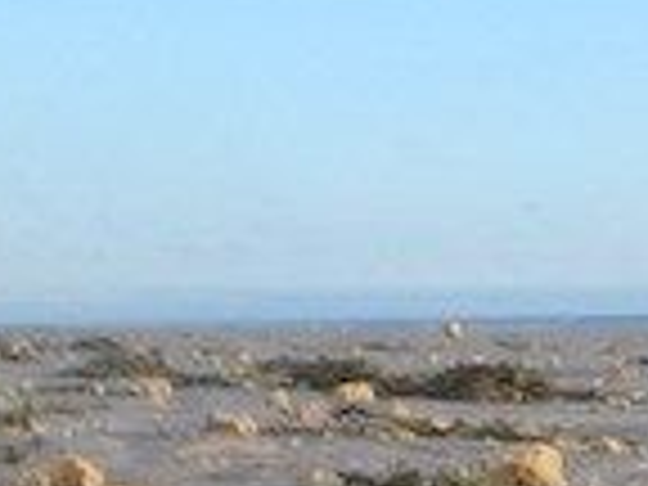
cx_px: 1017
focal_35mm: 149
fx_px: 2789
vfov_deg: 9.4
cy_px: 940
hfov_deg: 12.5
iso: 125
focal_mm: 3.7
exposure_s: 1/400
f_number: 3.5
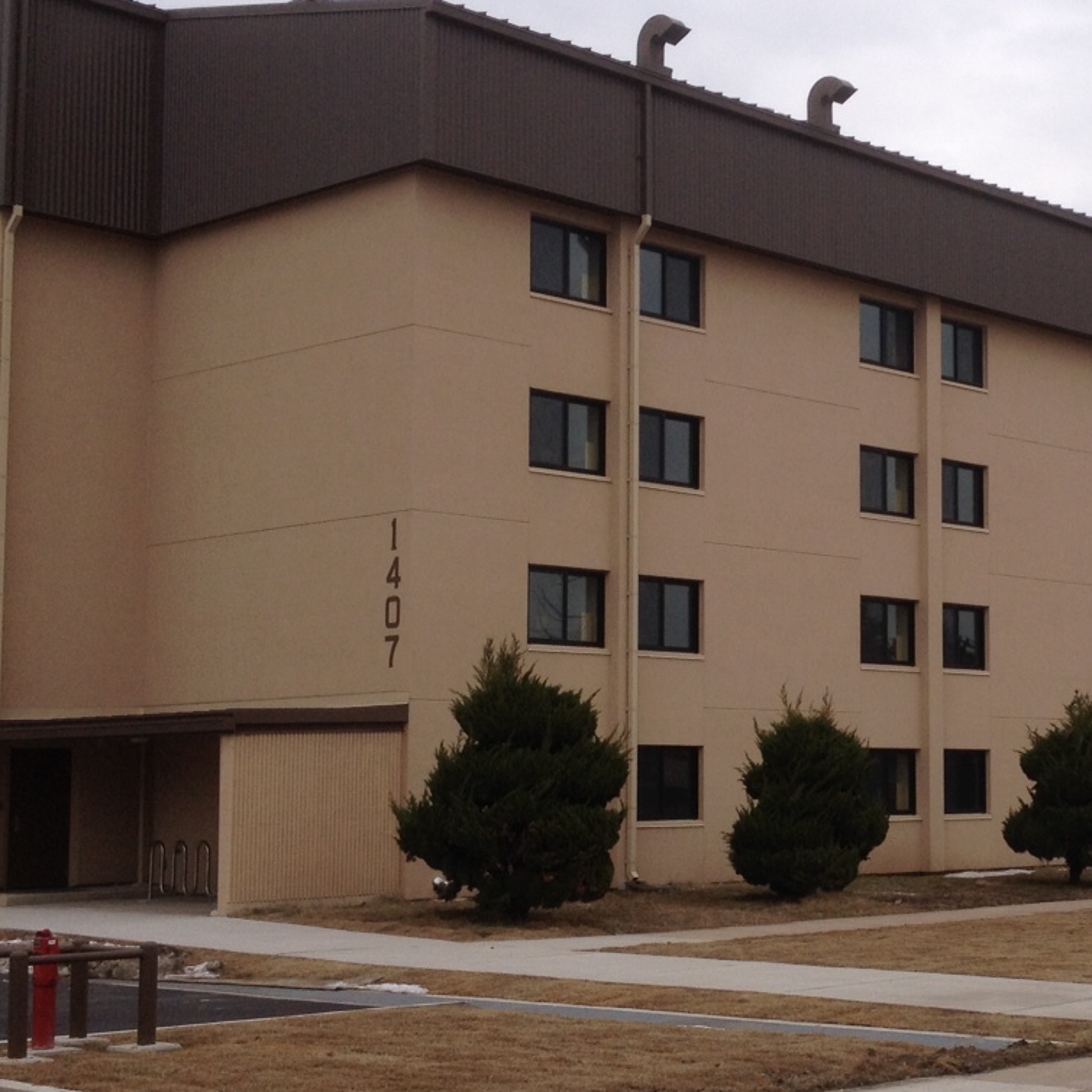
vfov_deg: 25.7
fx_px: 2391
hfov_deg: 25.1
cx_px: 931
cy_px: 607
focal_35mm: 67
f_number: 2.4
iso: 50
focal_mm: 4.28
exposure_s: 1/708
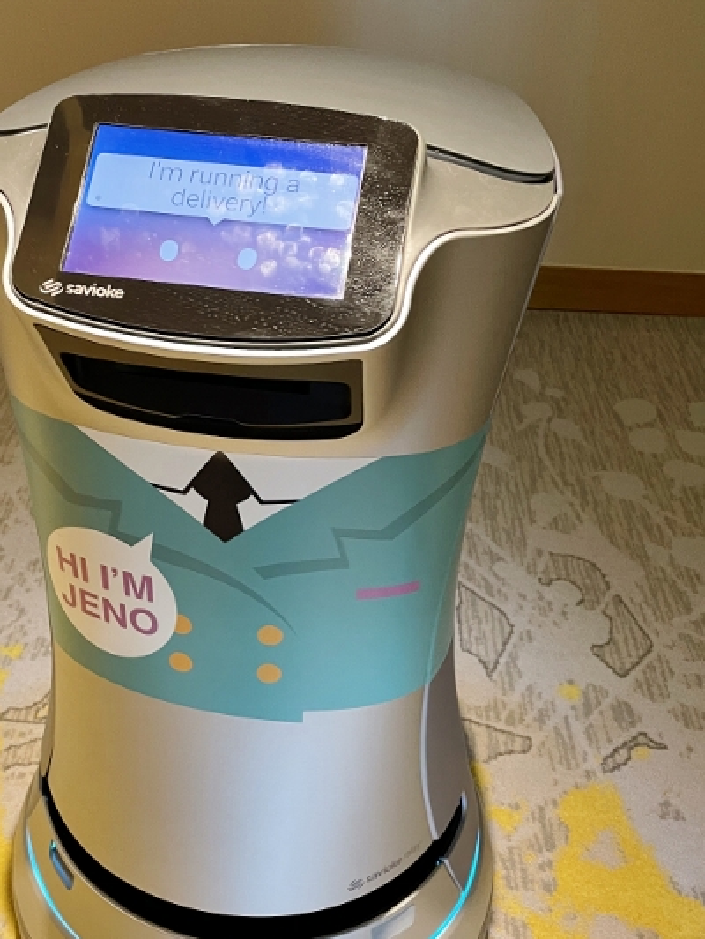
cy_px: 551
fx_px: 1059
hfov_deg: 36.6
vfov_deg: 47.6
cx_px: 254
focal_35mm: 39
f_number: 1.6
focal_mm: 4.2
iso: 250
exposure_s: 1/50
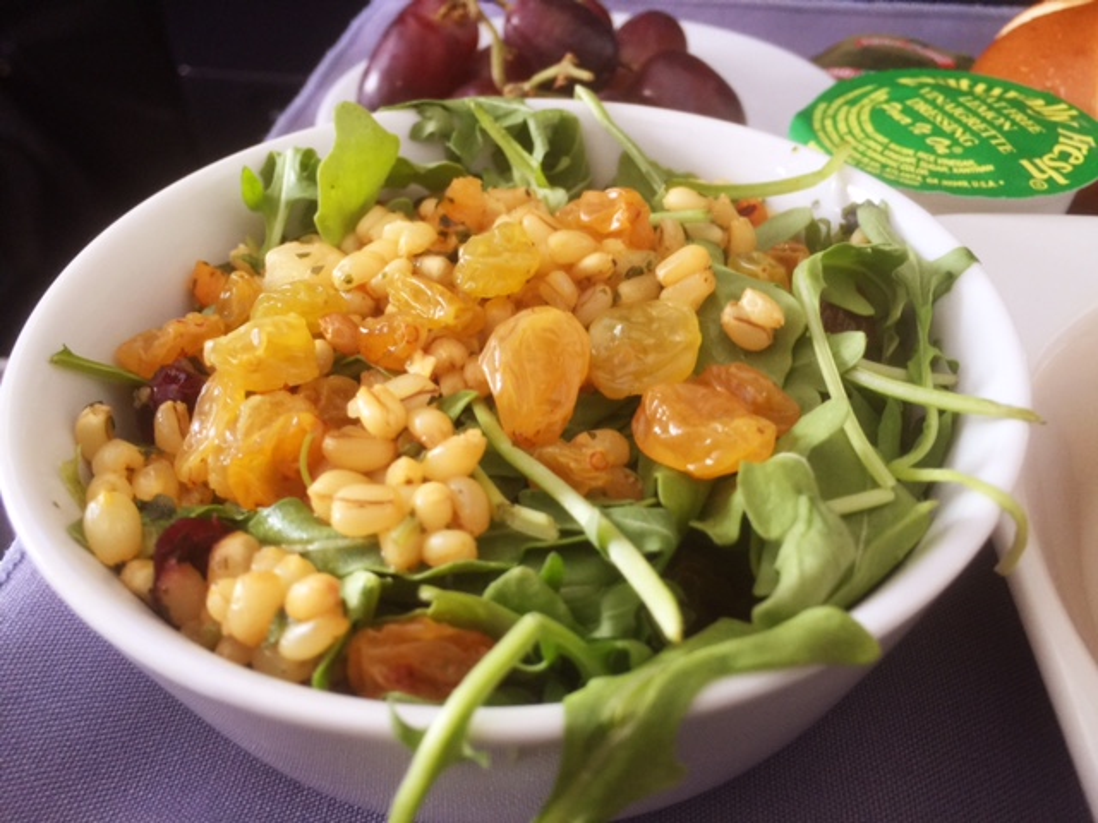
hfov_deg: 61.7
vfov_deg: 48.2
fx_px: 920
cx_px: 549
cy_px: 412
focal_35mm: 29
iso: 40
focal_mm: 4.15
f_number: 2.2
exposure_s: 1/15
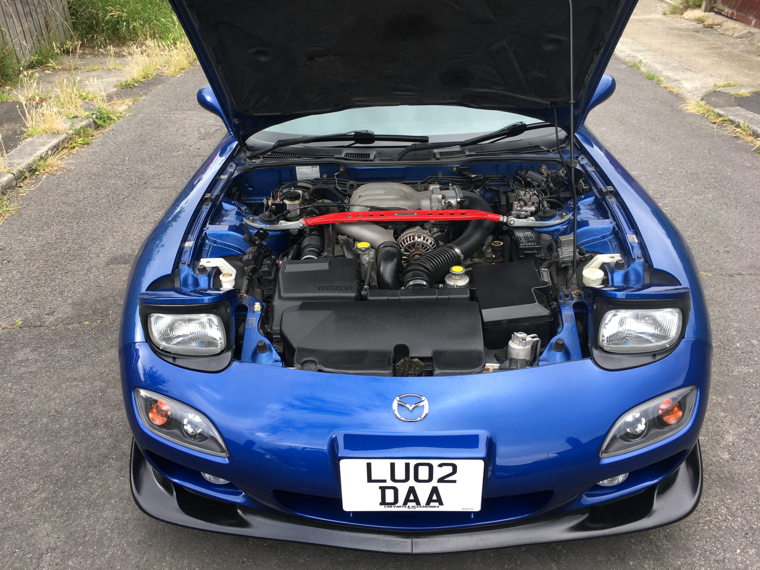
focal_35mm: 29
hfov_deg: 61.7
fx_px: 637
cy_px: 285
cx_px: 380
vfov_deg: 48.2
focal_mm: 4.15
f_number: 2.2
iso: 25
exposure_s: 1/122
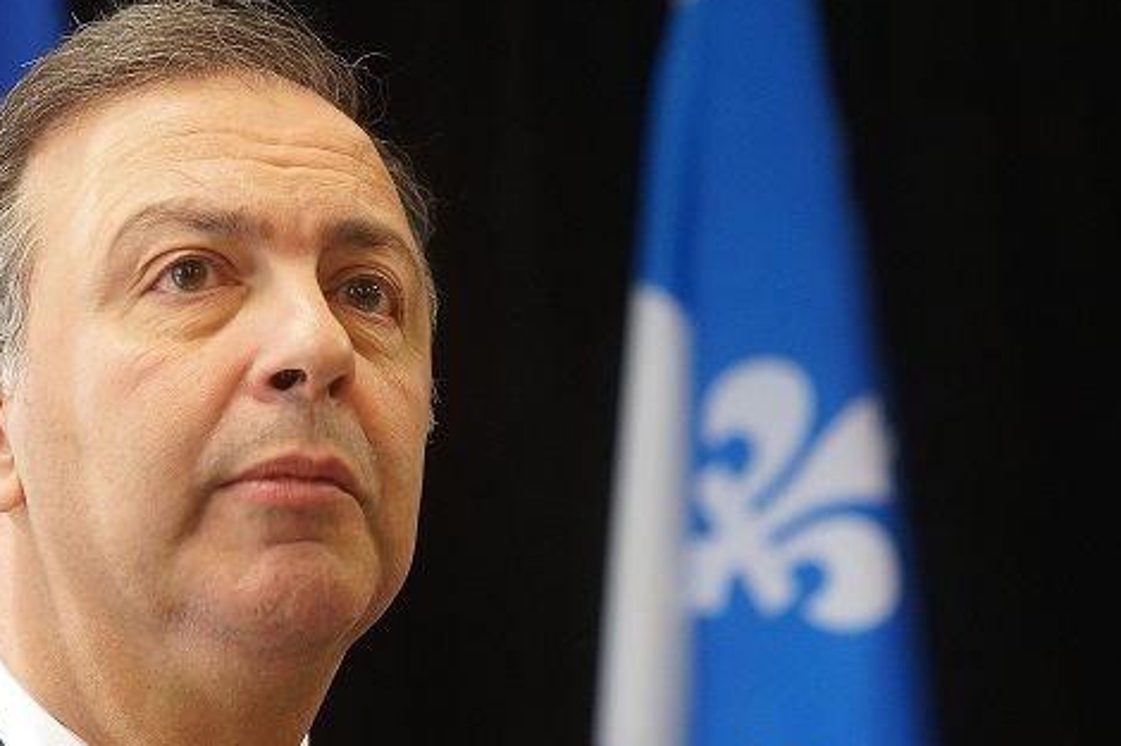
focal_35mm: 207
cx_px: 410
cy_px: 460
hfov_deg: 9.9
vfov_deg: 6.6
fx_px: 6443
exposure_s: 1/100
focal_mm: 135
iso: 1600
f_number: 4.5
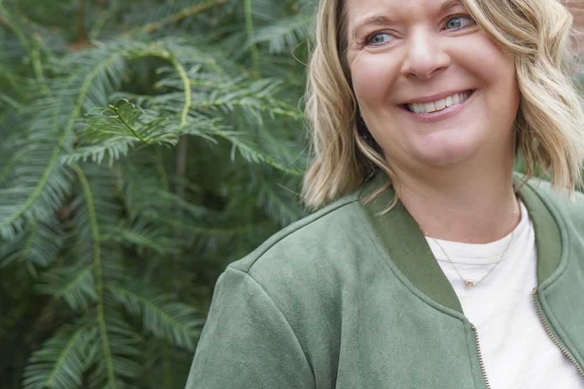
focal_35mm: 70
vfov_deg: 19.5
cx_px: 375
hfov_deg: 28.7
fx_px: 1136
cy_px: 167
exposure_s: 1/320
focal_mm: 37
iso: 400
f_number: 2.8
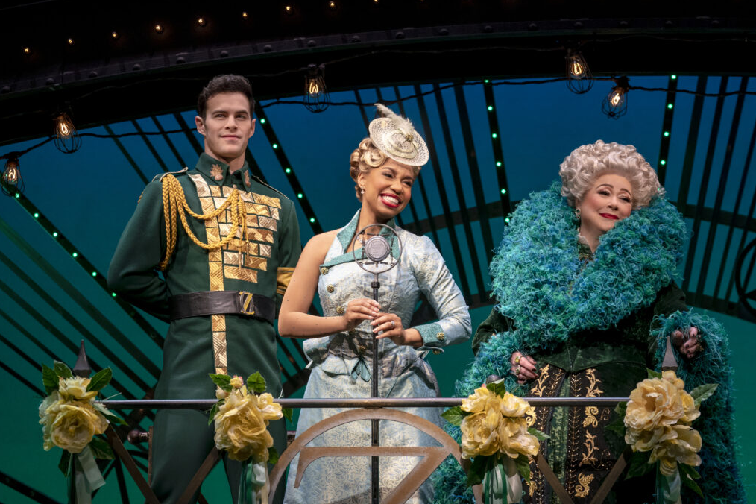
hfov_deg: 19.3
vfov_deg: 12.9
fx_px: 2226
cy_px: 252
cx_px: 379
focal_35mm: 106
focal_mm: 105
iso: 1600
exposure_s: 1/250
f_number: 7.1
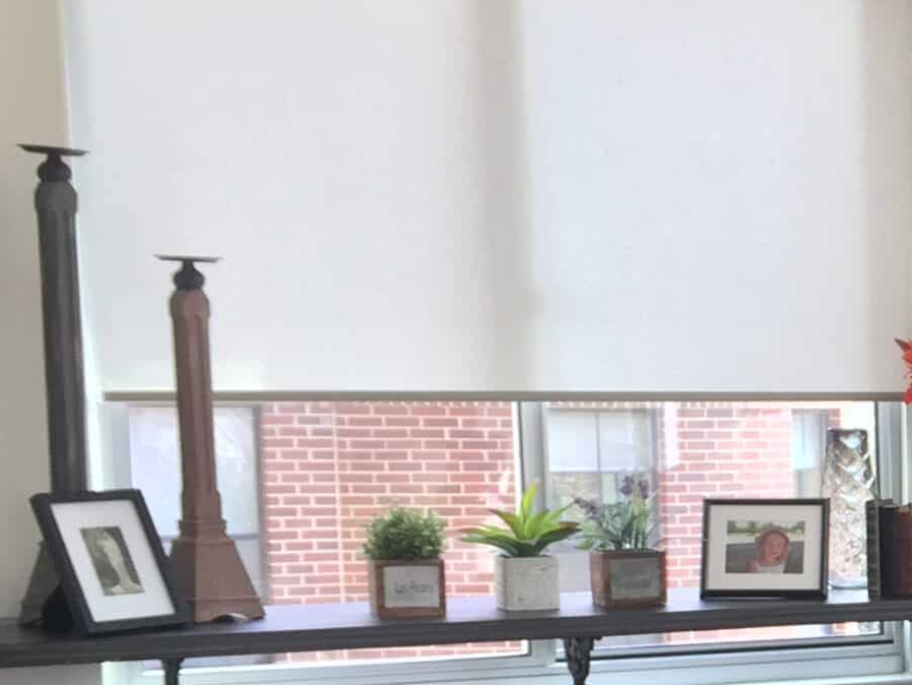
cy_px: 726
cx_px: 1340
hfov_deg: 18.8
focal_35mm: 93
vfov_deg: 15.5
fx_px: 2451
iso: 40
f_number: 2.2
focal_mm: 4.15
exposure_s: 1/120
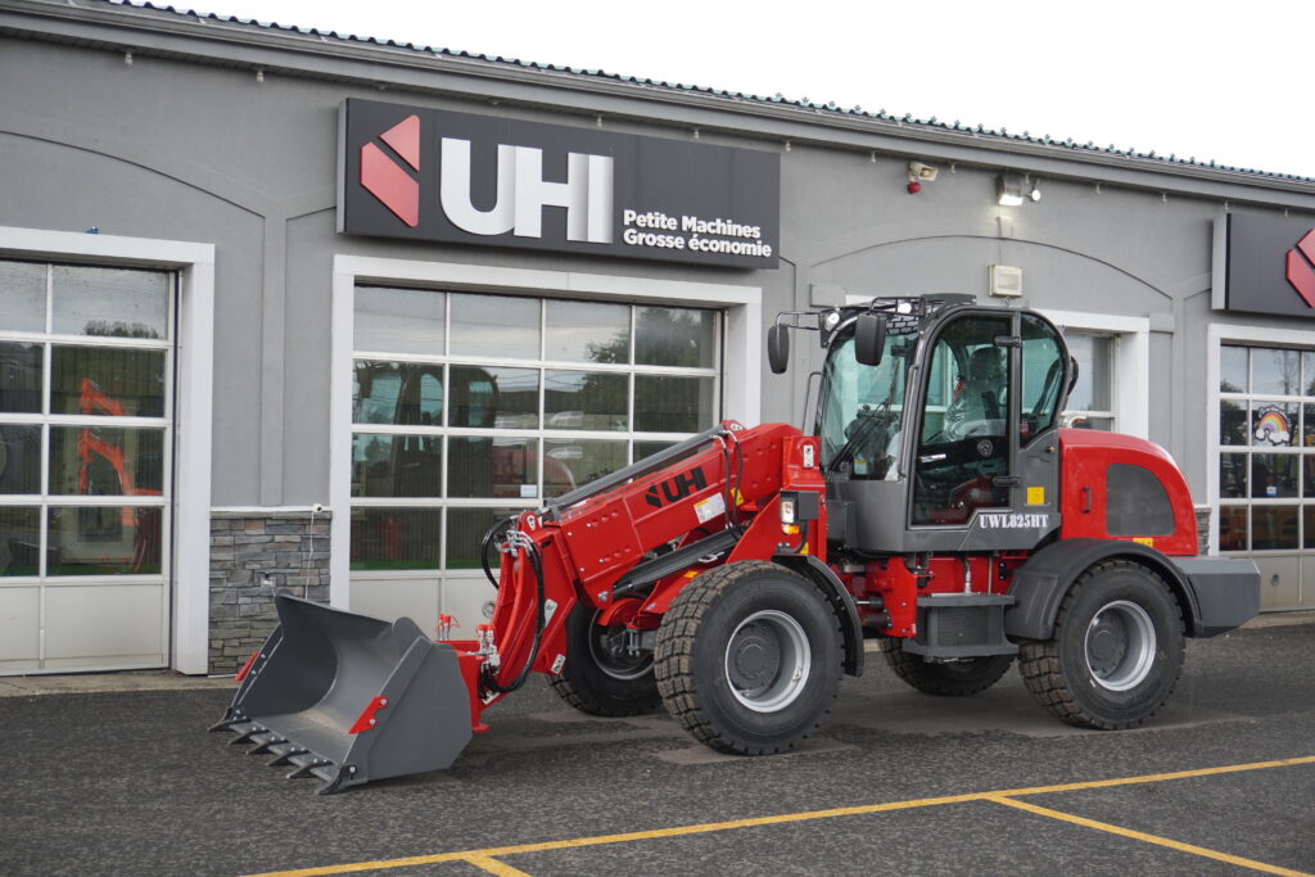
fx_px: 1644
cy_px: 438
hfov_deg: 43.6
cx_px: 658
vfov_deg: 29.9
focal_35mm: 45
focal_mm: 30
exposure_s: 1/60
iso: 100
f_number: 5
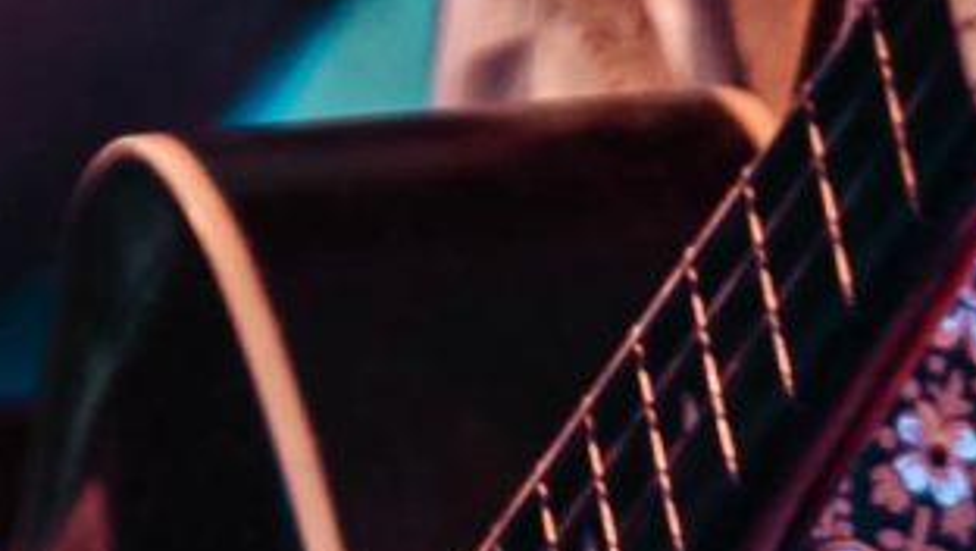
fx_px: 44492
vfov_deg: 0.7
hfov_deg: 1.3
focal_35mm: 1718
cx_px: 94
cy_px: 473
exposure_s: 1/125
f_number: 2.8
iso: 200
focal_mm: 200
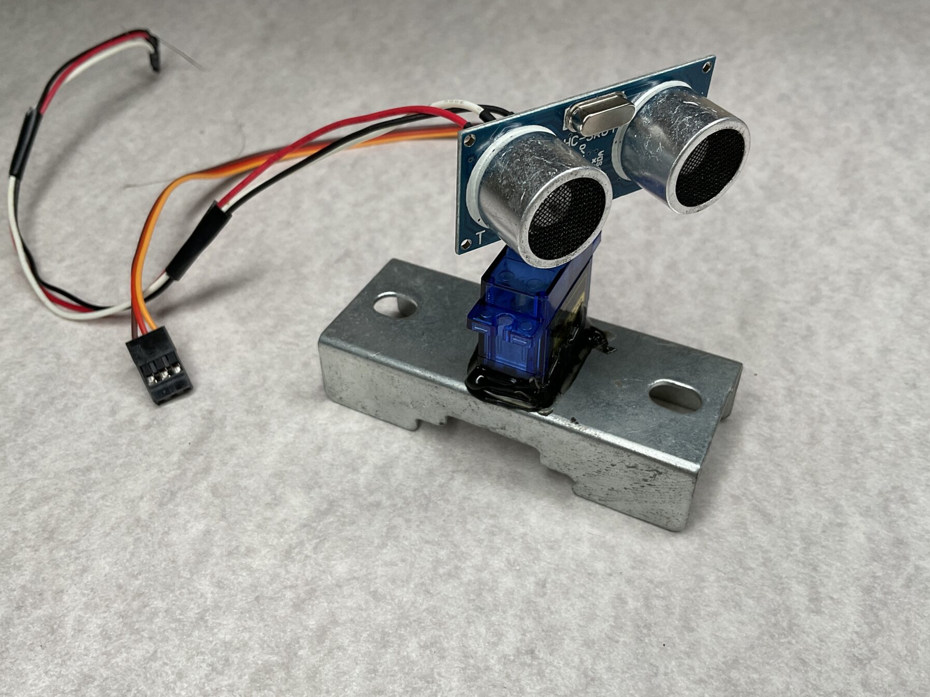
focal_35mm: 33
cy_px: 325
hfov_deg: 55.4
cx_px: 464
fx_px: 887
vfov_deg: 42.9
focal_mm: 3
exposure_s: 1/122
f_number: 1.8
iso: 40
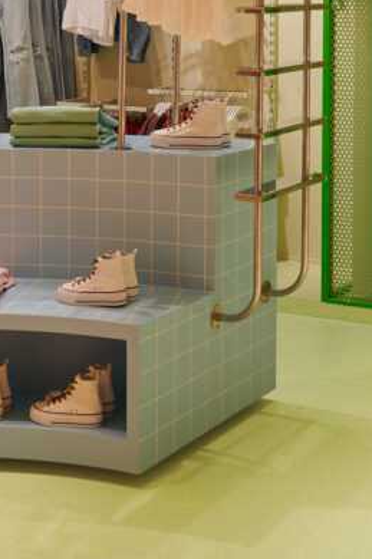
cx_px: 290
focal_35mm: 81
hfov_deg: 16.7
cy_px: -1
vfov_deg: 24.0
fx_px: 1257
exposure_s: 1/20
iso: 64
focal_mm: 35
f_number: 9
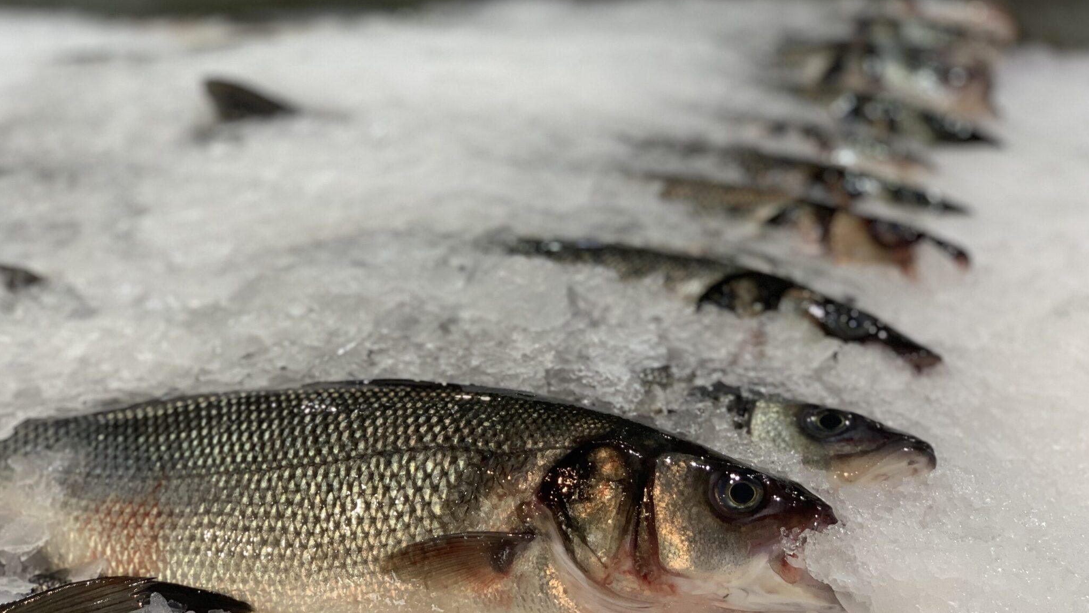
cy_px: 356
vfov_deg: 21.1
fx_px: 1646
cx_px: 546
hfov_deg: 36.6
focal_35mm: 57
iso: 100
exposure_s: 1/60
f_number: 2.4
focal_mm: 6
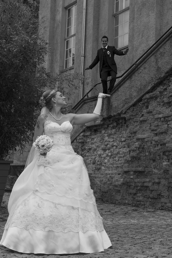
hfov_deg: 20.9
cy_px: 132
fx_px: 466
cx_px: 88
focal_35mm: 65
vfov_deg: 31.0
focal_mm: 60
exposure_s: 1/60
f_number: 11
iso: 100
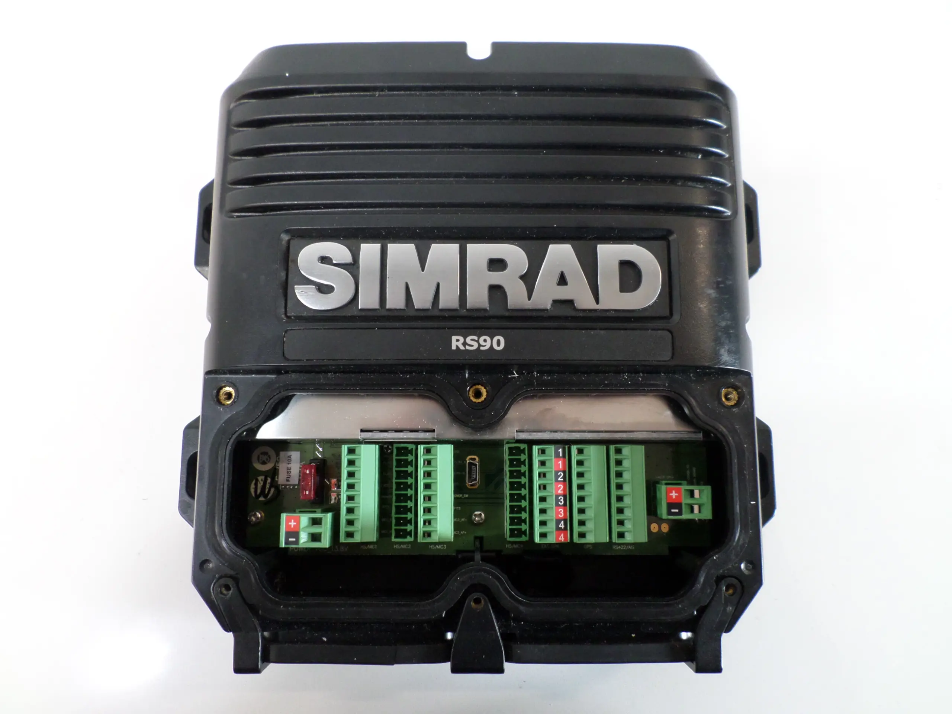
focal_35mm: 25
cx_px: 476
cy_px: 357
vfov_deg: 54.9
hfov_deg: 69.4
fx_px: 688
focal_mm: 4.5
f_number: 2.5
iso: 200
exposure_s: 1/30
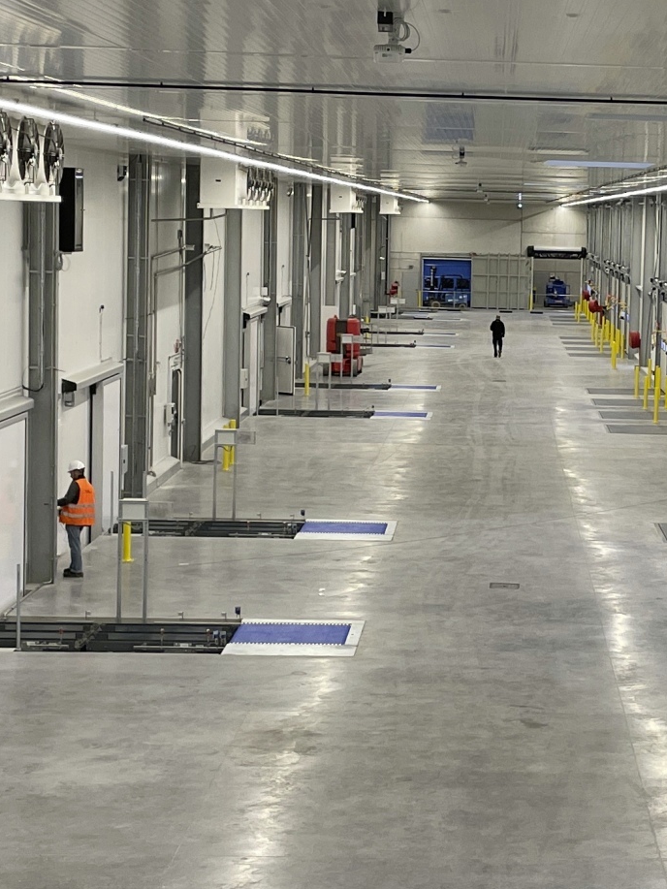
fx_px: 1978
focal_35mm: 77
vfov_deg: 25.3
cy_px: 407
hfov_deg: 18.9
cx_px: 551
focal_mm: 4.2
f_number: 1.6
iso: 125
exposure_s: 1/100
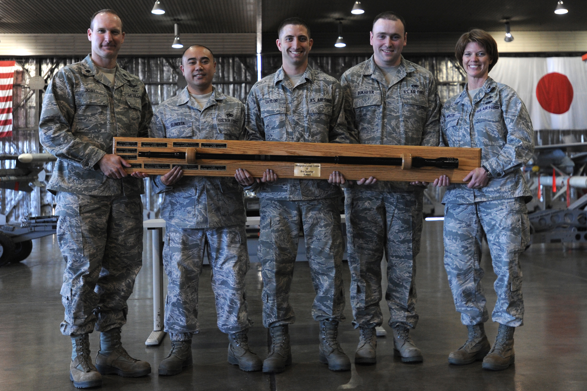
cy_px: 196
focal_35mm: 35
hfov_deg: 54.5
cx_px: 294
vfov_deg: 37.8
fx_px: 570
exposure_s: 1/125
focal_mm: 35
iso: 1250
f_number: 4
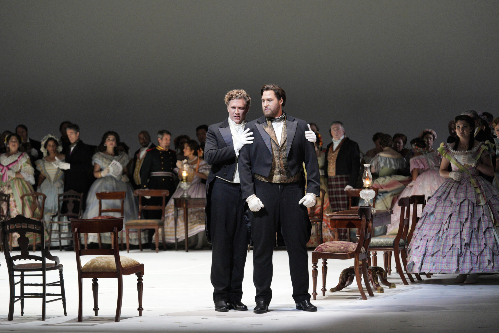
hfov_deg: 17.6
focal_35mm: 116
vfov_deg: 11.8
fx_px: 1608
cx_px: 250
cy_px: 166
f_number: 4.5
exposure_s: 1/400
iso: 5000
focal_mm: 116
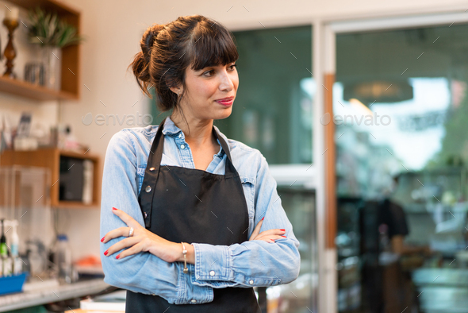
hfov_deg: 36.2
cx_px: 234
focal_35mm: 55
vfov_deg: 24.6
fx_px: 715
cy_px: 156
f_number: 1.8
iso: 250
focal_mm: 55
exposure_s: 1/200
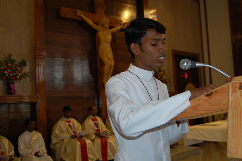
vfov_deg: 31.8
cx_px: 121
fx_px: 282
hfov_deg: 46.4
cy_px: 80
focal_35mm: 42
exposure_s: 1/60
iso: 400
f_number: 4.2
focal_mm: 28
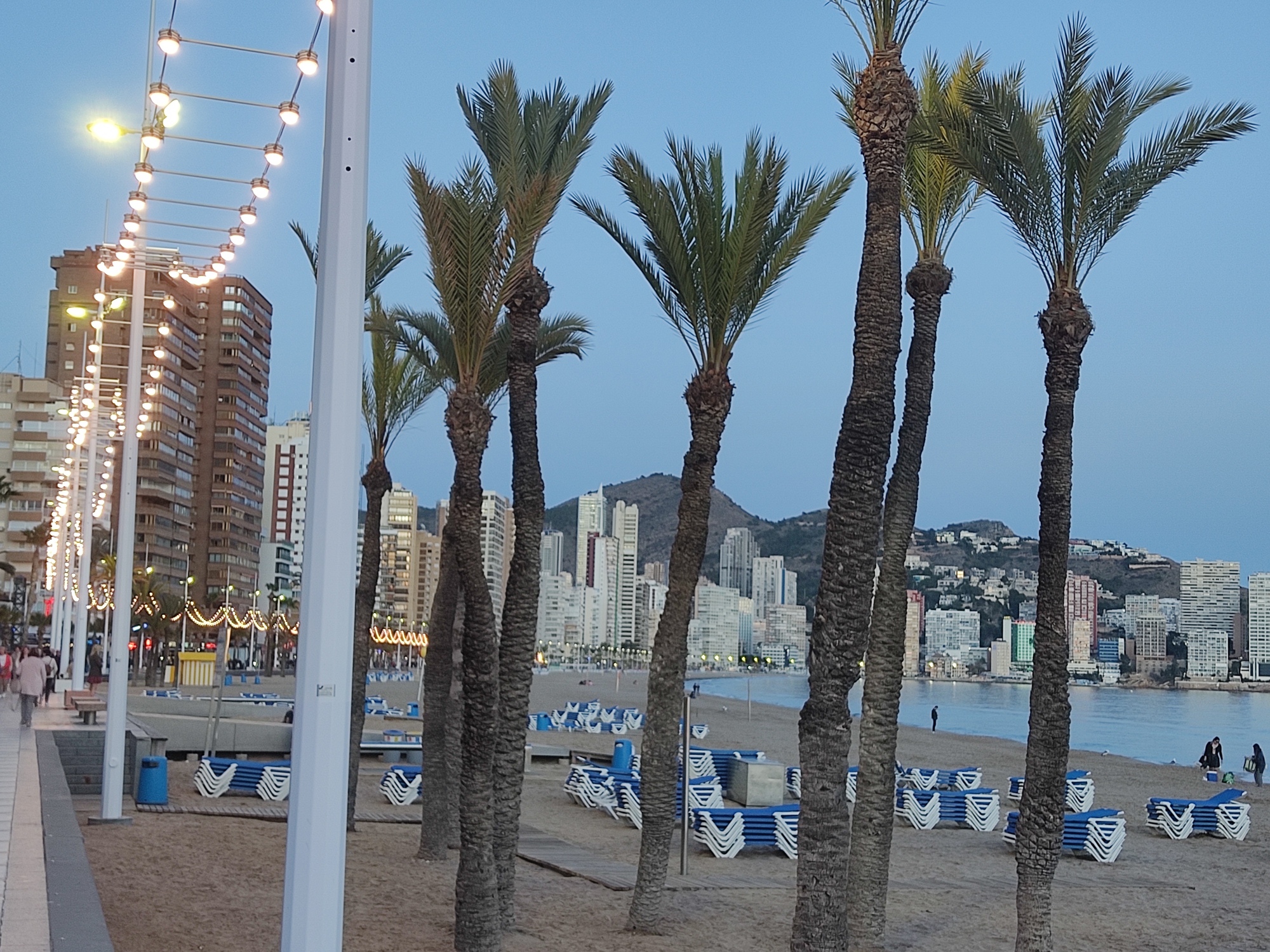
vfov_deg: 53.1
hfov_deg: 67.3
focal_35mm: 26
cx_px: 635
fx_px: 954
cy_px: 476
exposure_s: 1/33
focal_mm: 4.74
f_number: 1.79
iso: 136
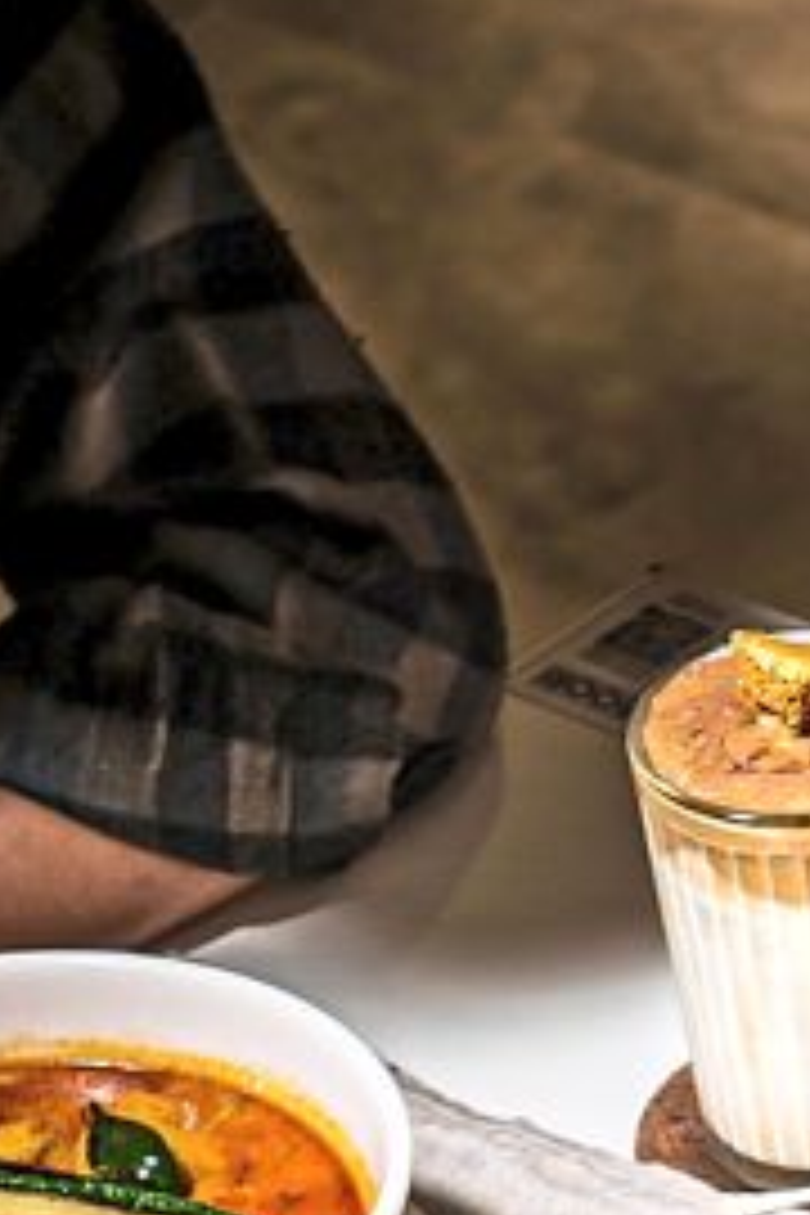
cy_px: 1904
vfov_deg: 6.3
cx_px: 1195
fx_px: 10833
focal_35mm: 321
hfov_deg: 4.3
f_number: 8
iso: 100
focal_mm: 70
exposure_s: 1/50
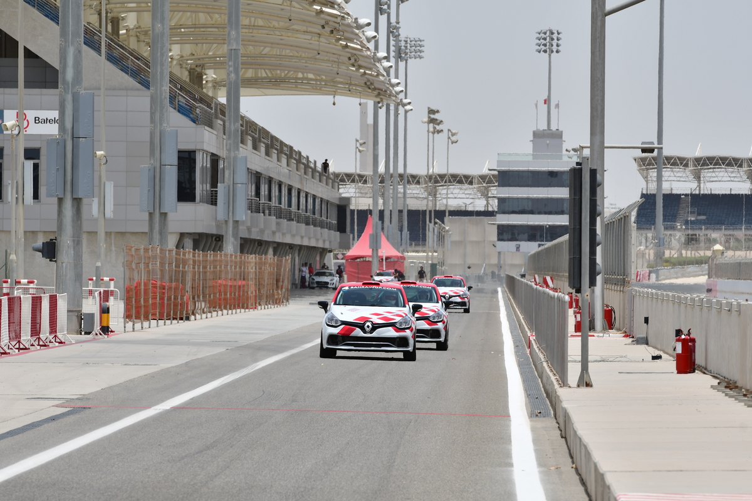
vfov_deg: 4.6
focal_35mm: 300
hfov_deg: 6.9
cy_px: 250
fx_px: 6266
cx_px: 376
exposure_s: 1/400
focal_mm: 200
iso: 100
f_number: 9
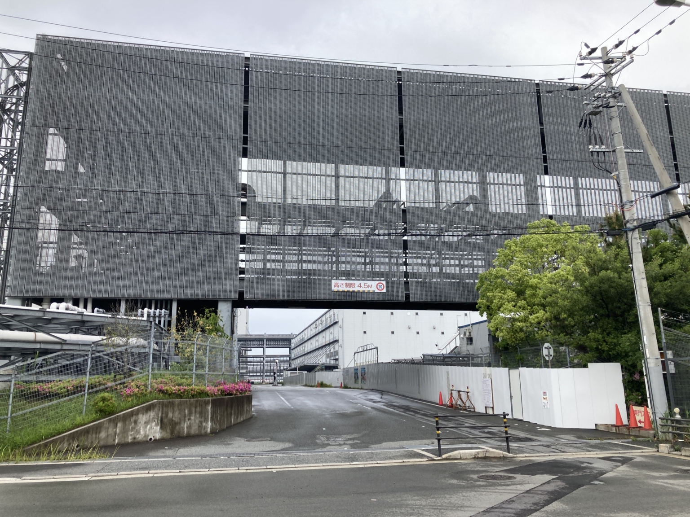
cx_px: 345
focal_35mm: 28
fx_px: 558
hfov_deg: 63.4
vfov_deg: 49.7
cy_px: 258
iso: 20
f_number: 1.8
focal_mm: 3.99
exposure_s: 1/1091
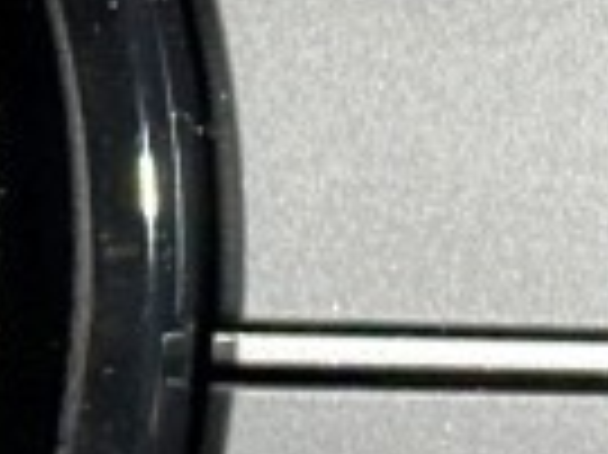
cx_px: 887
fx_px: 6388
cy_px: 193
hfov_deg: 5.4
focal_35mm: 364
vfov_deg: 4.1
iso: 400
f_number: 1.78
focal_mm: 6.86
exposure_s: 1/40
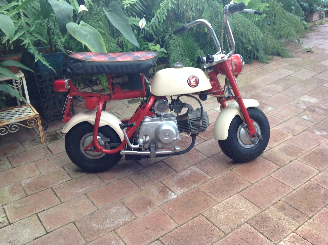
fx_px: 331
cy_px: 122
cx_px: 164
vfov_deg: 40.6
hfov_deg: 52.7
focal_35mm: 35
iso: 64
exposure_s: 1/40
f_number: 2.4
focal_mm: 4.28
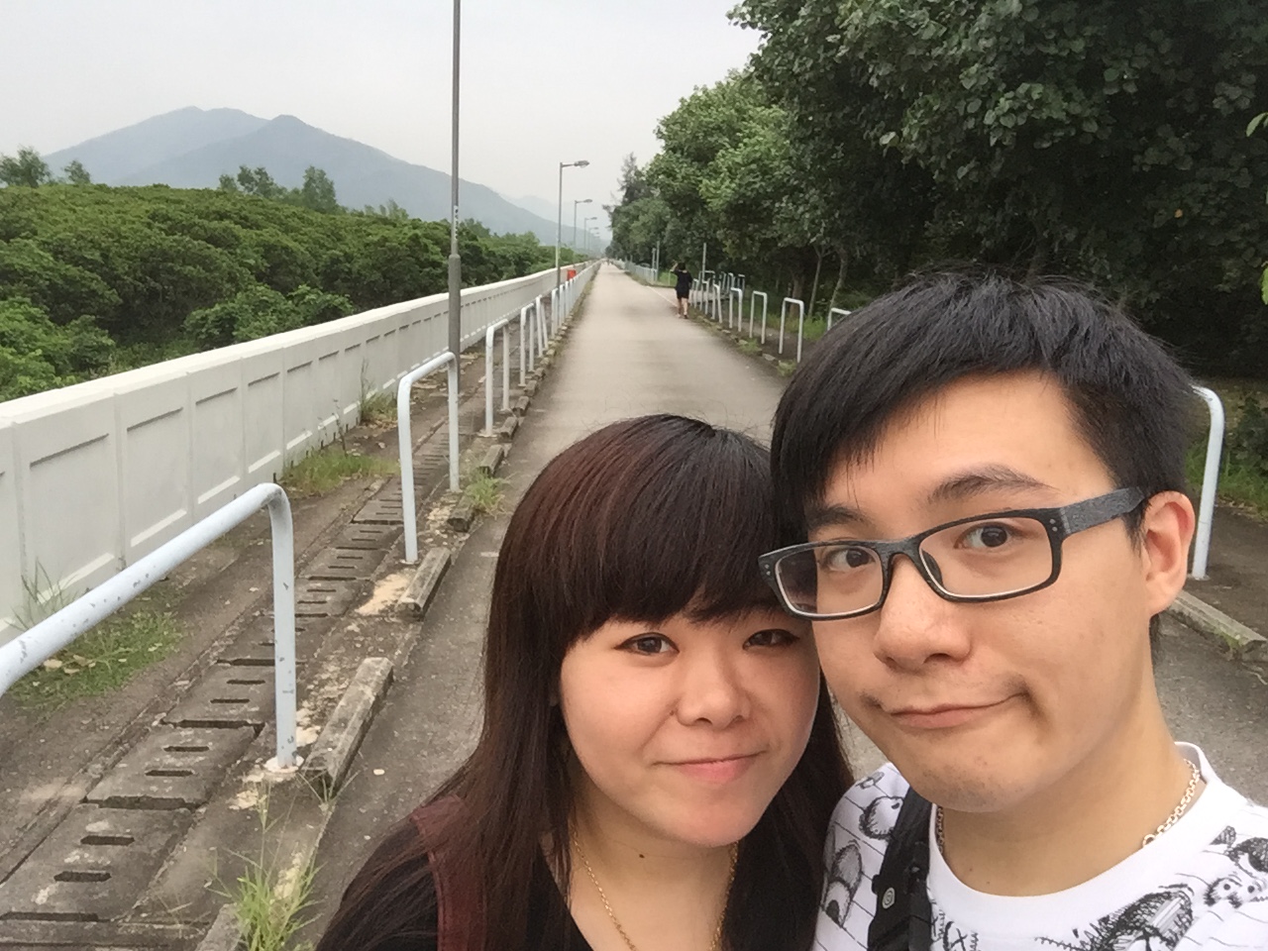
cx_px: 634
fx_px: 1136
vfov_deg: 45.4
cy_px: 476
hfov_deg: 58.4
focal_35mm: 31
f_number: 2.2
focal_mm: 2.65
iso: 40
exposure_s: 1/100
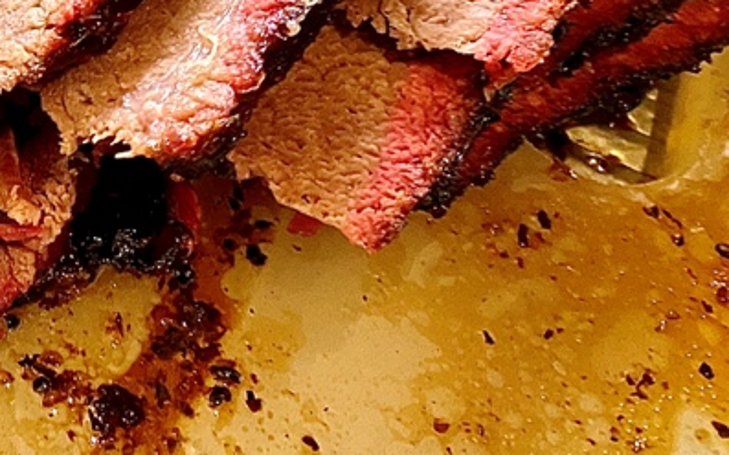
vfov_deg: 17.2
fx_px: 1410
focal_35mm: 71
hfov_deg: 25.7
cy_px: -145
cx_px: -162
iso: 320
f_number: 1.8
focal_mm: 4.25
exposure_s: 1/40
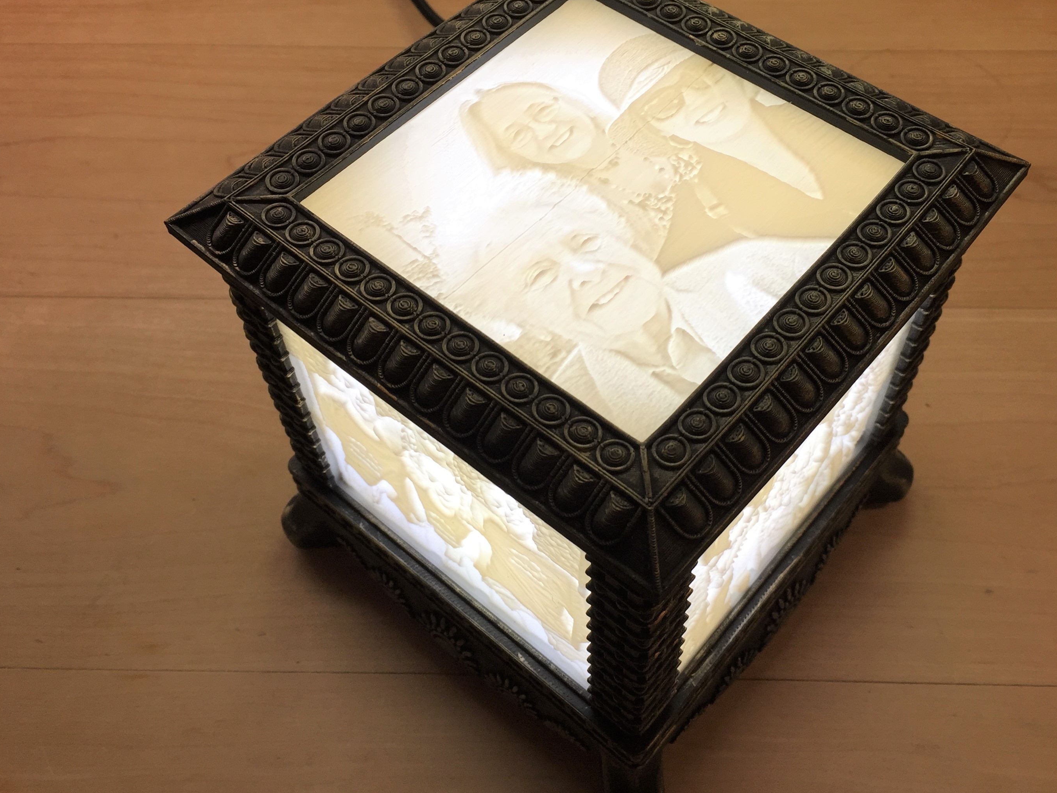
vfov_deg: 40.7
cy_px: 378
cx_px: 584
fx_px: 1069
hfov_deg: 52.5
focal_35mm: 35
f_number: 2.2
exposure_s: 1/120
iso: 32
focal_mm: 4.15
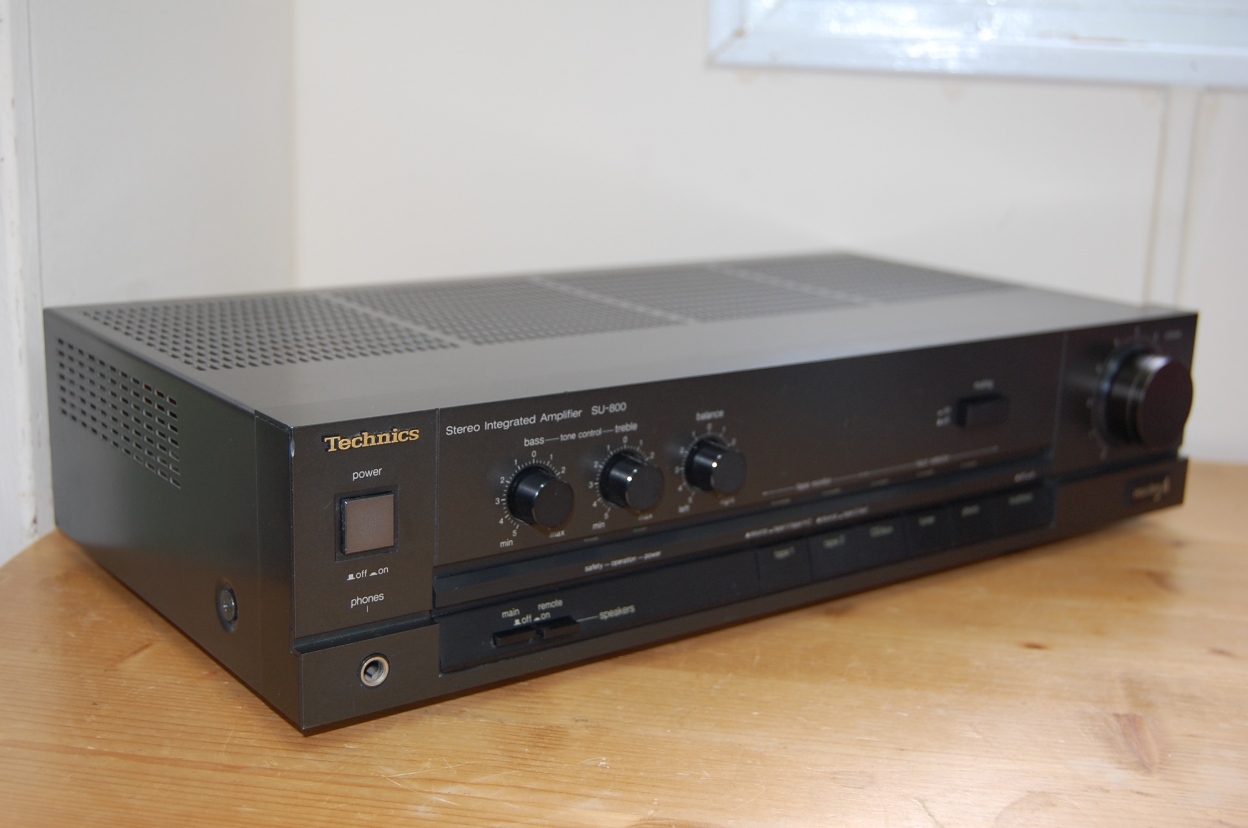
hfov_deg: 42.4
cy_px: 414
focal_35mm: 46
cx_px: 624
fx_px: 1609
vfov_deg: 28.8
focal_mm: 31
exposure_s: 1/60
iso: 400
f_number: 4.5
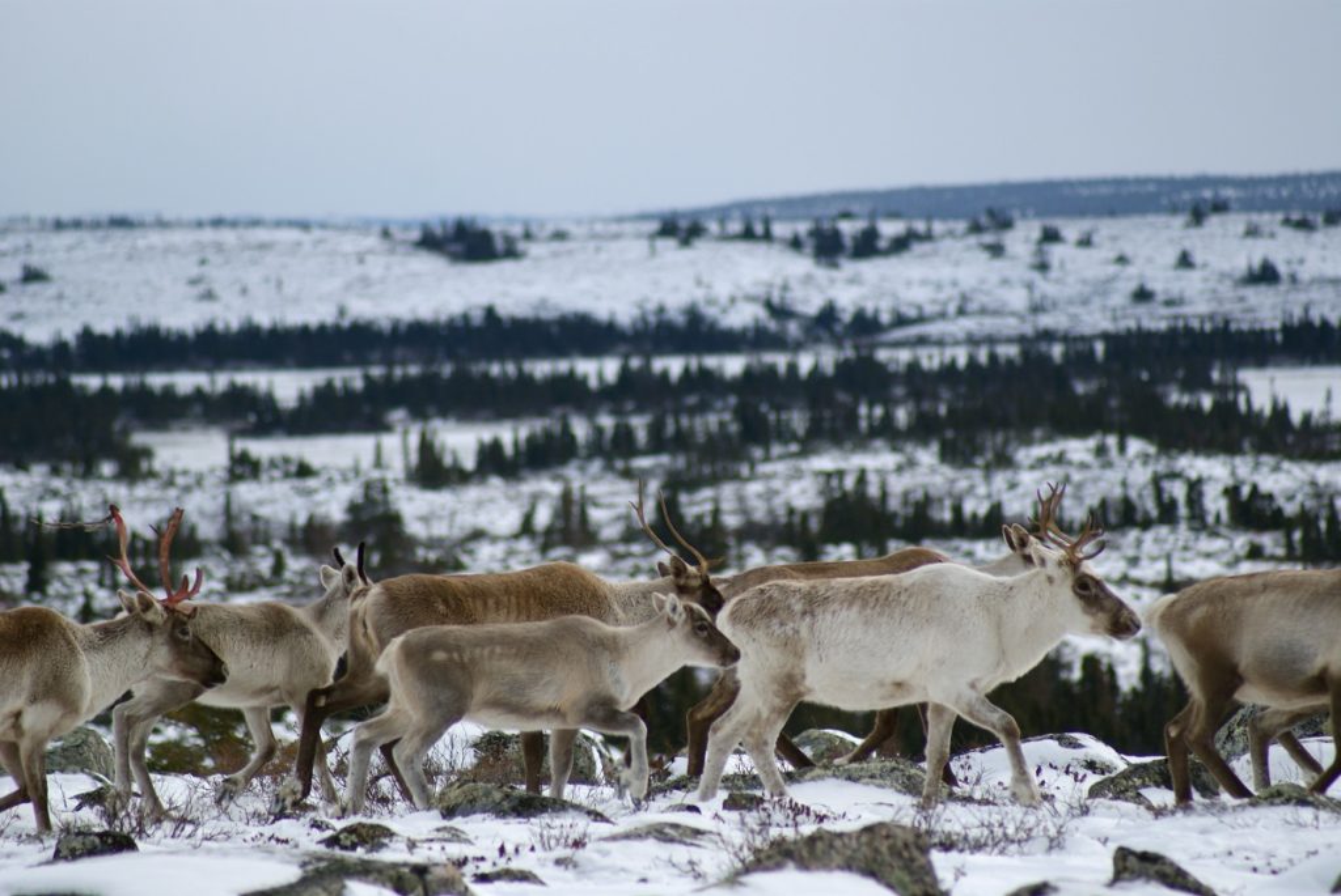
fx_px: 13982
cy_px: 448
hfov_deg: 5.5
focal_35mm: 375
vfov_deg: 3.7
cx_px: 670
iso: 125
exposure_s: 1/500
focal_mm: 250
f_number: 5.6
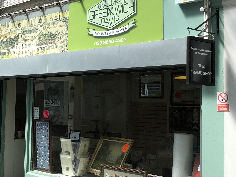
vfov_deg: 22.9
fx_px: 436
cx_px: 50
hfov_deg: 29.6
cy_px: 83
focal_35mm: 64
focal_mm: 4
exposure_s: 1/716
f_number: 1.8
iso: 20
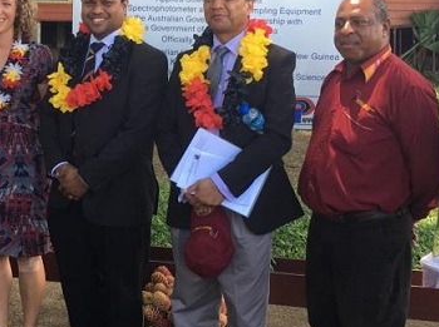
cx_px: 83
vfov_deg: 21.5
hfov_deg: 28.0
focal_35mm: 68
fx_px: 861
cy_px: 157
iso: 25
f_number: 2.2
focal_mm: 4.15
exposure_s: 1/100
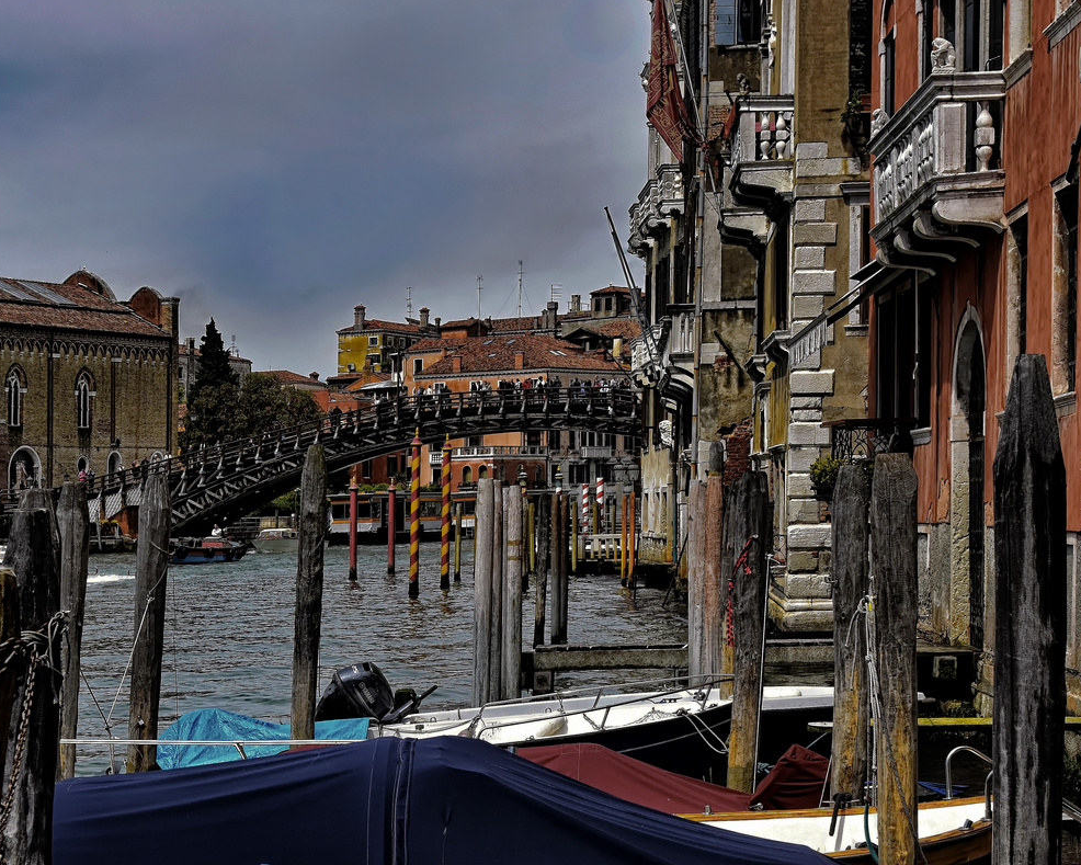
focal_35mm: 74
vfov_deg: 20.6
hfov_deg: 25.6
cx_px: 407
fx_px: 2368
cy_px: 589
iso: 200
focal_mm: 32
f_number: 10
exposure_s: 1/400
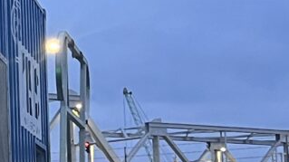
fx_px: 1394
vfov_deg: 6.7
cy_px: 71
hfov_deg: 11.5
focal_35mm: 182
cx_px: -94
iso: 500
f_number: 1.5
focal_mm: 5.7
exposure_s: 1/42
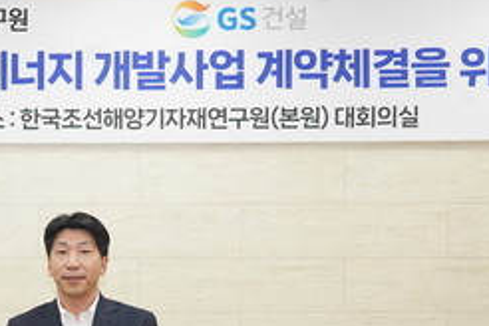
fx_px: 1059
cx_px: -18
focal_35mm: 78
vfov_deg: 17.1
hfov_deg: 24.6
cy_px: 336
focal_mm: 32
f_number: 7.1
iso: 3200
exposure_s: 1/250
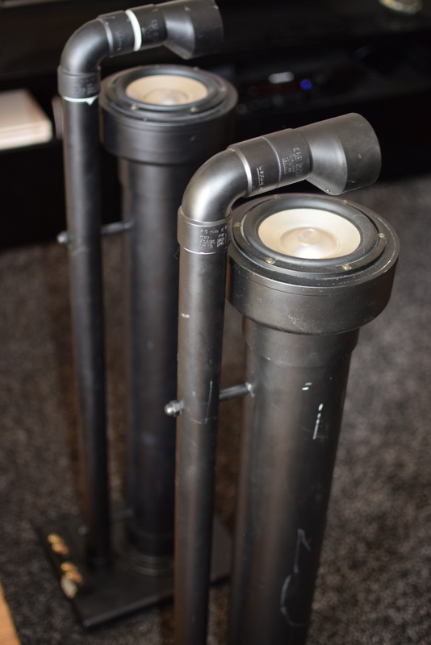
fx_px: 942
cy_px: 322
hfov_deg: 25.8
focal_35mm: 52
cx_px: 216
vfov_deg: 37.8
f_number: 2
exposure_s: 1/60
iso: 800
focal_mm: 35
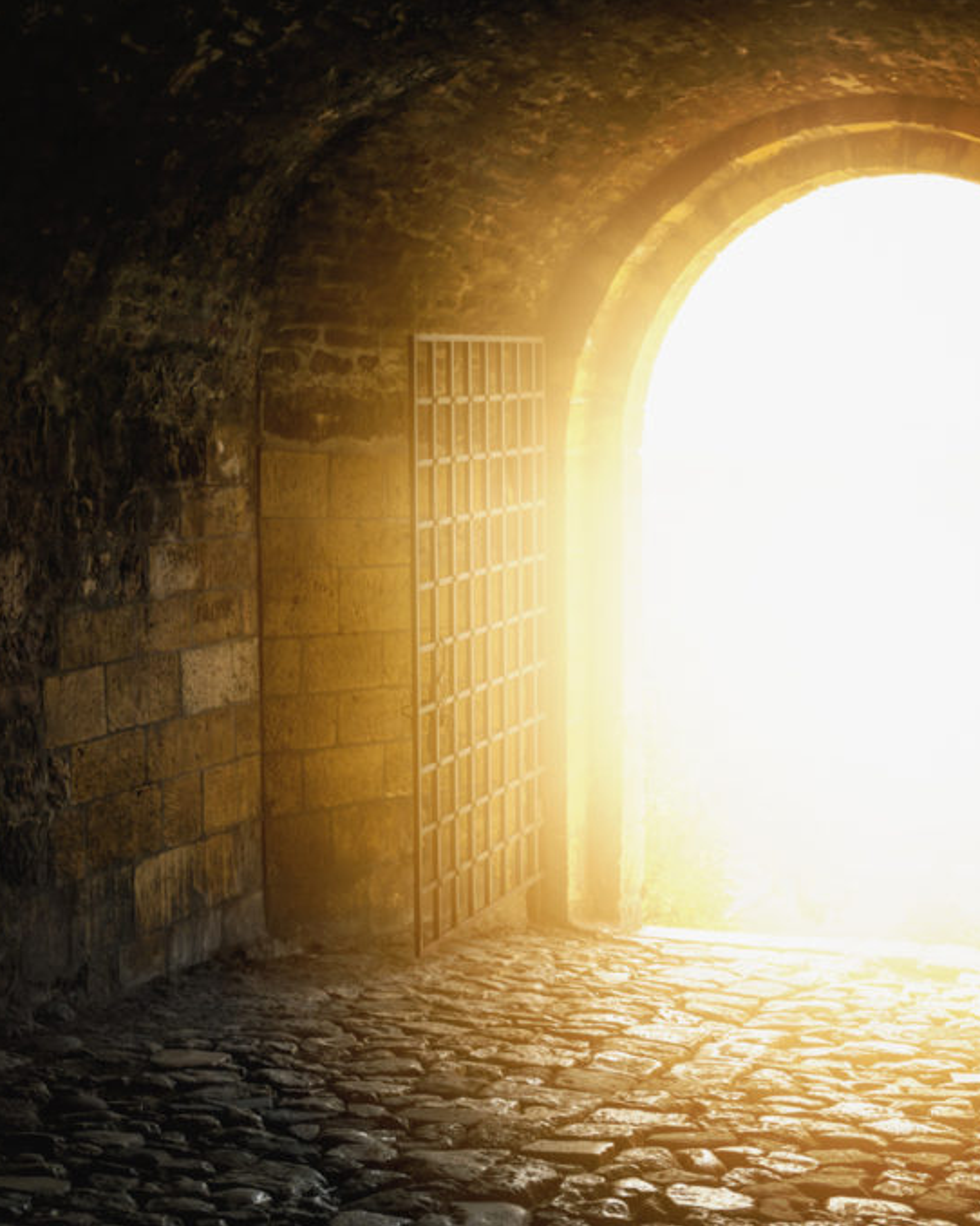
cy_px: 612
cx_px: 454
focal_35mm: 51
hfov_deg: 29.7
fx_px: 1850
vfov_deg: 36.7
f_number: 9
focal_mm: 24
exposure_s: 1/100
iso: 100
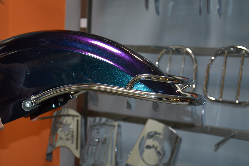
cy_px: 83
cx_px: 124
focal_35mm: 52
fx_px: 363
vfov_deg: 25.7
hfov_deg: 37.9
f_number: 4.5
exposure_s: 1/60
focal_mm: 35
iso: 800
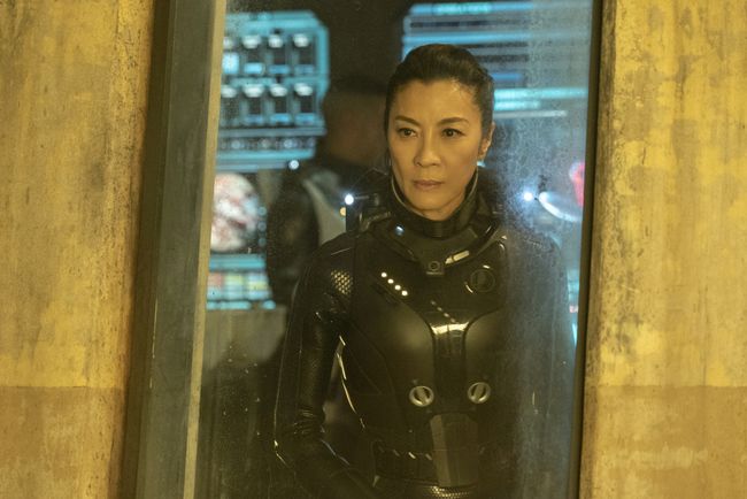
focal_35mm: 164
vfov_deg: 8.4
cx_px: 374
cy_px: 250
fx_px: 3404
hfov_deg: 12.5
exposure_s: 1/100
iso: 12800
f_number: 5.6
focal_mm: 164
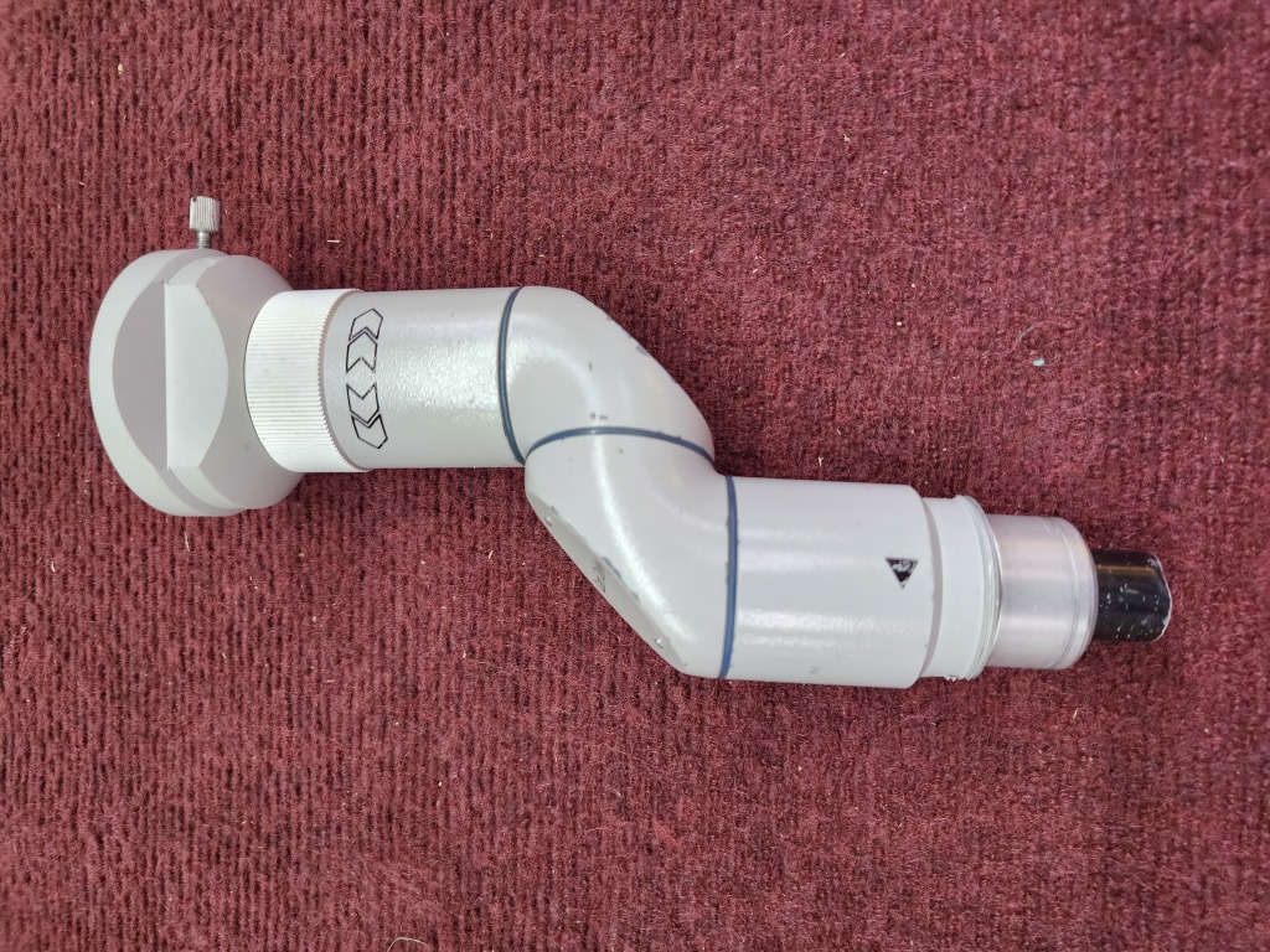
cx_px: 635
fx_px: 844
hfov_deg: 73.9
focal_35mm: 23
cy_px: 476
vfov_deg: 58.9
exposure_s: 1/120
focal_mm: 6.4
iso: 250
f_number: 1.8
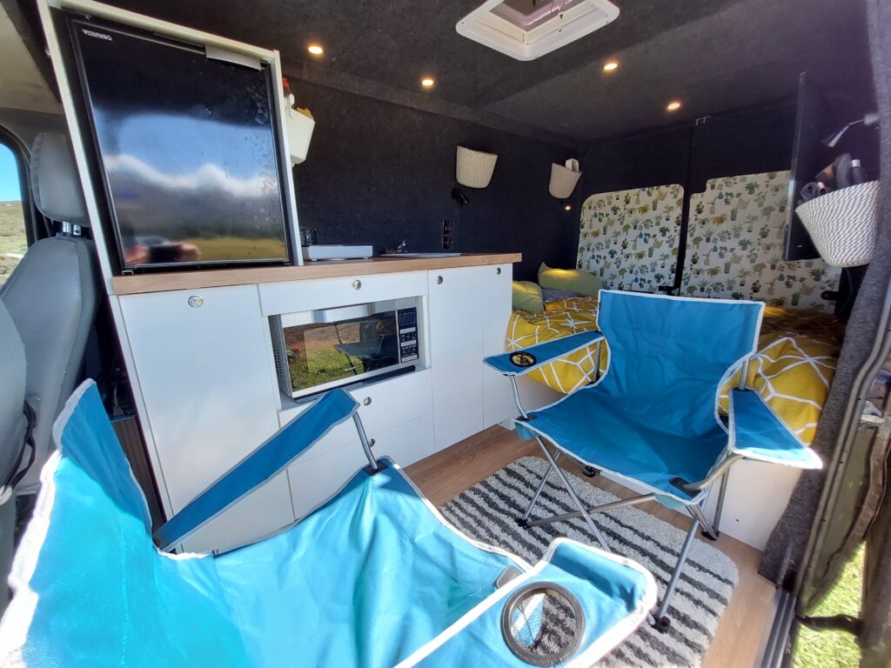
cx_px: 446
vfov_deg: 89.9
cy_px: 334
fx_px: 335
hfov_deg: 106.2
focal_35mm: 13
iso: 64
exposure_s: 1/120
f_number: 2.2
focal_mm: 1.74
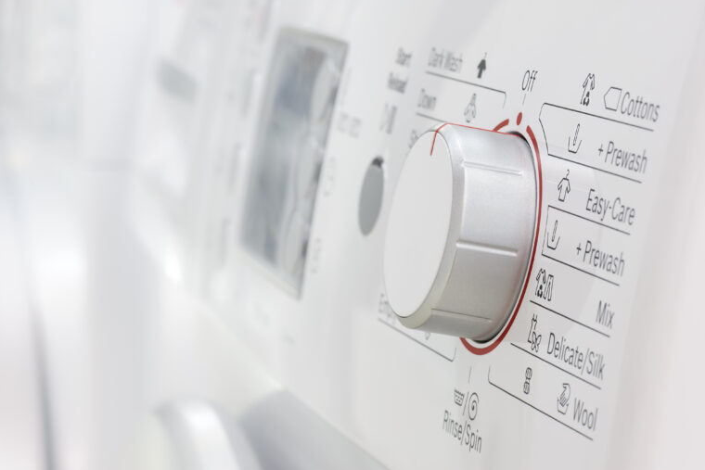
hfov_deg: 19.3
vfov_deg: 12.9
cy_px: 236
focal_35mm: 106
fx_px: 2076
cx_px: 355
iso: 200
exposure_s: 2.5
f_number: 20
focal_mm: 105
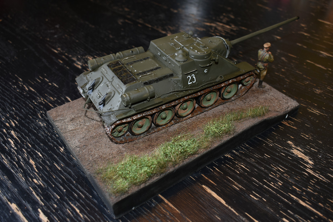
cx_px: 166
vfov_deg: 36.9
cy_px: 111
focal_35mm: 36
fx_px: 333
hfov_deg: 53.1
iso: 200
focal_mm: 24
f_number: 5.6
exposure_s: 1/30
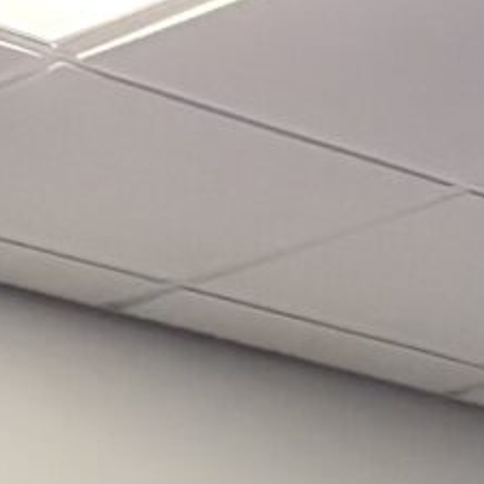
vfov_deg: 6.5
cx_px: 1636
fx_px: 3322
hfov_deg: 7.1
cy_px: 1999
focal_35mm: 210
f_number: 1.6
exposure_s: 1/60
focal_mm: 5.96
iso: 400
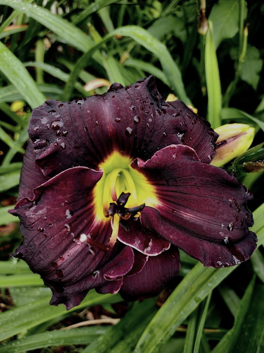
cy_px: 176
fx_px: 275
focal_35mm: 27
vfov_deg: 65.3
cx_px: 132
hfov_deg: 51.4
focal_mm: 4.71
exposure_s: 1/120
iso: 169
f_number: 1.7
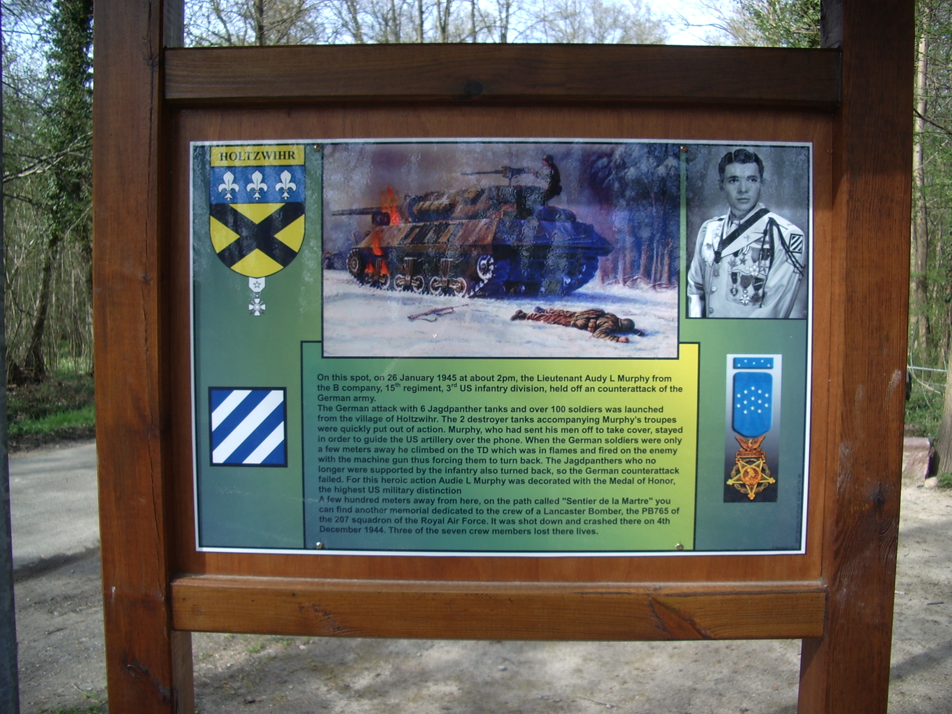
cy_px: 357
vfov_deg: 40.7
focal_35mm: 35
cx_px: 476
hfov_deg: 52.6
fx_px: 963
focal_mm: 5.8
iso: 50
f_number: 2.6
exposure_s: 1/200
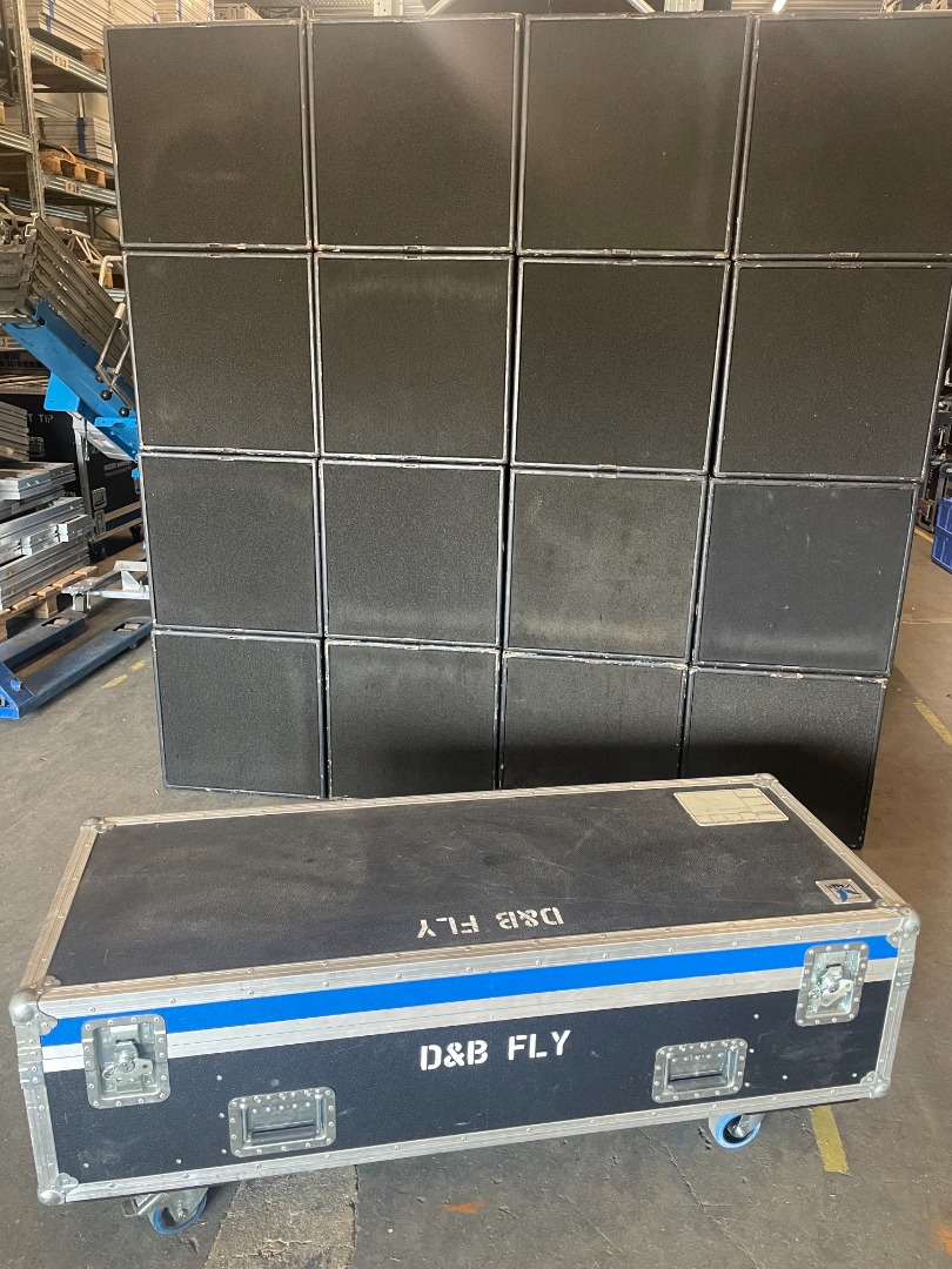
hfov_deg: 53.1
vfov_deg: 67.3
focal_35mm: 26
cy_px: 634
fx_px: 953
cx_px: 476
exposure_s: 1/50
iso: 250
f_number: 1.6
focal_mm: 4.2
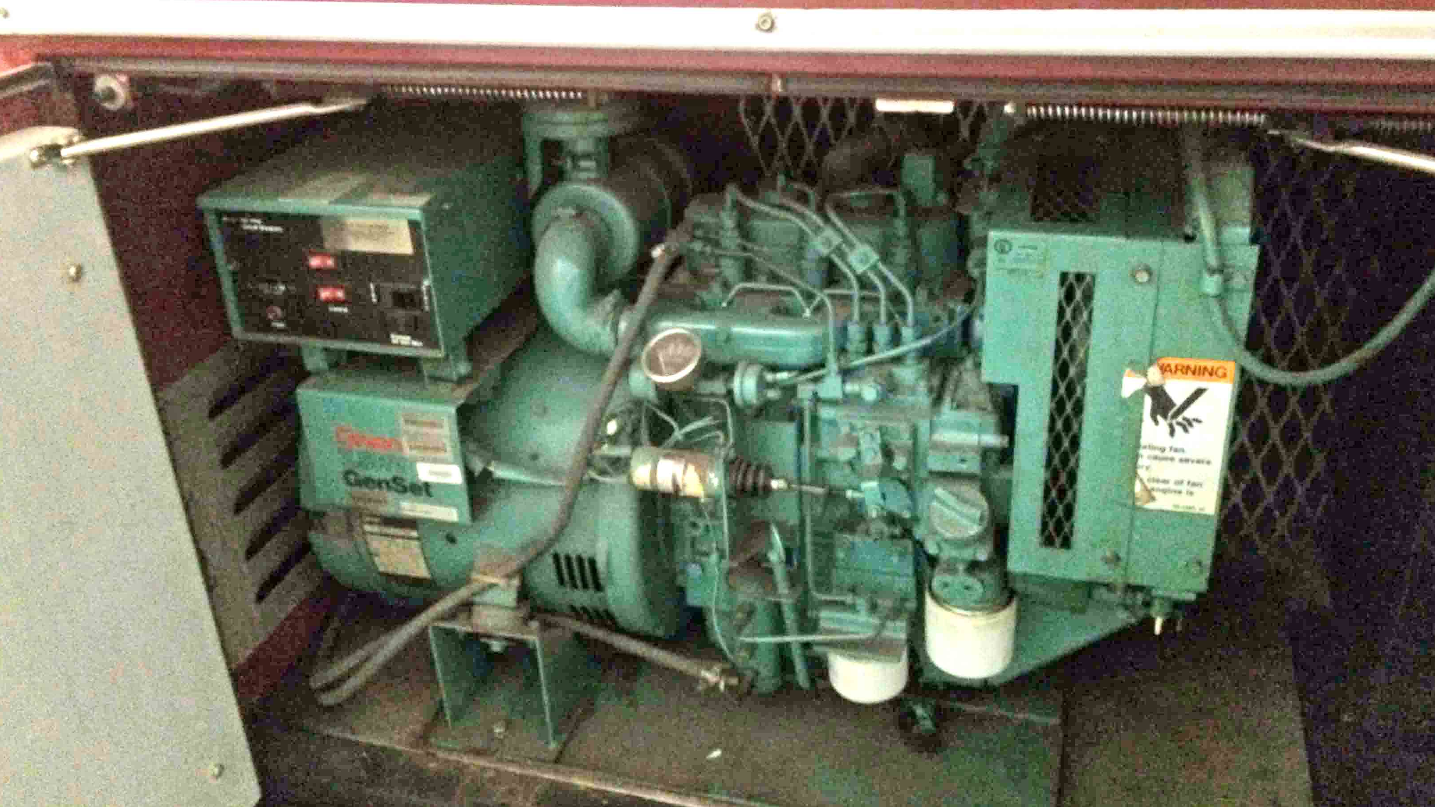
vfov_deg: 36.6
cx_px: 722
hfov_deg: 61.0
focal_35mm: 32
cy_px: 331
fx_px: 1218
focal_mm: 4.15
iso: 2000
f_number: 2.2
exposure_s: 1/15
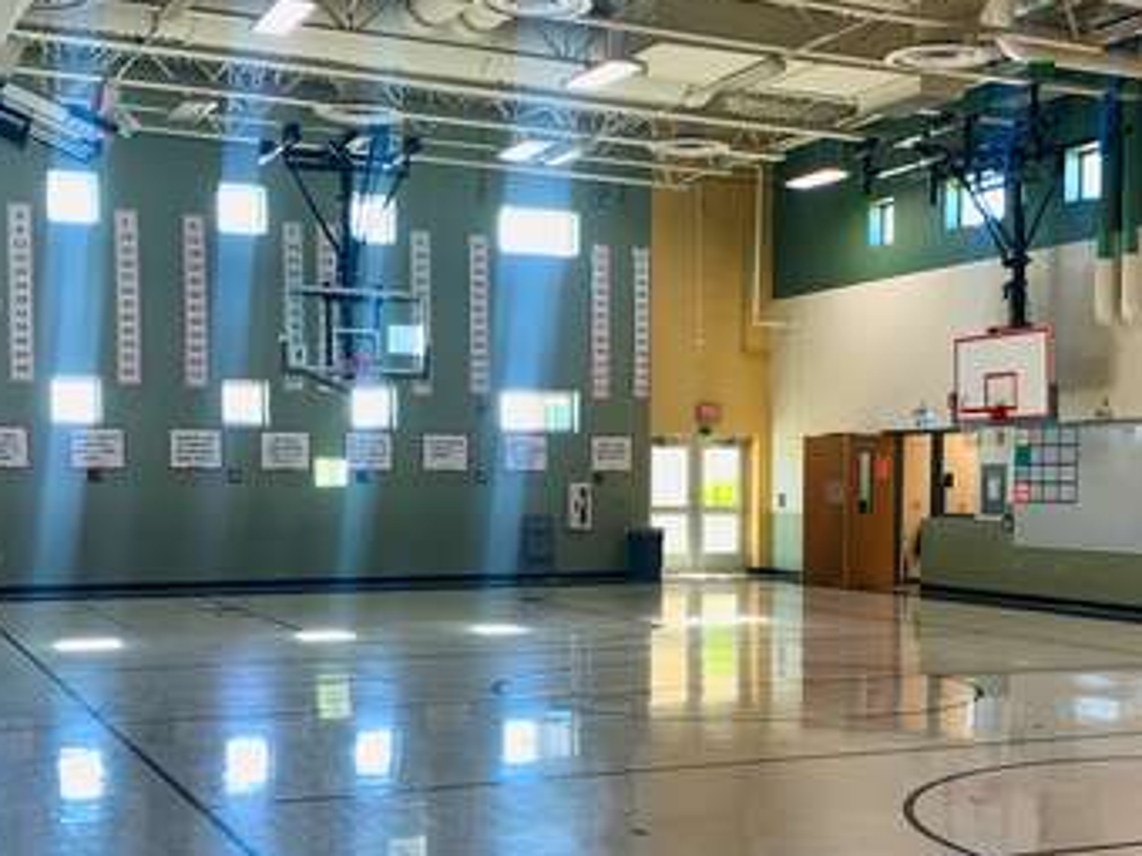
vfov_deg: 28.3
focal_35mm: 51
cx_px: 616
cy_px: 601
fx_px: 1683
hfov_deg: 37.5
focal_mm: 4.25
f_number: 1.8
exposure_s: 1/120
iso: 64
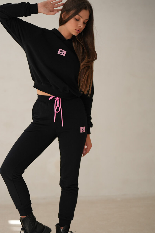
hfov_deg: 20.3
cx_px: 55
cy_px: 129
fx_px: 433
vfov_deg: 30.1
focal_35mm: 67
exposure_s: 1/400
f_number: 1.4
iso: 320
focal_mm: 50
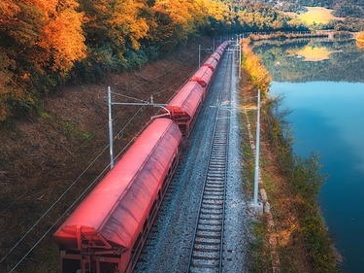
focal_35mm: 32
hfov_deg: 56.7
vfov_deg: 43.6
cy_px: 95
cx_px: 198
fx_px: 336
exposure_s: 1/320
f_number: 4
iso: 100
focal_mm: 12.29
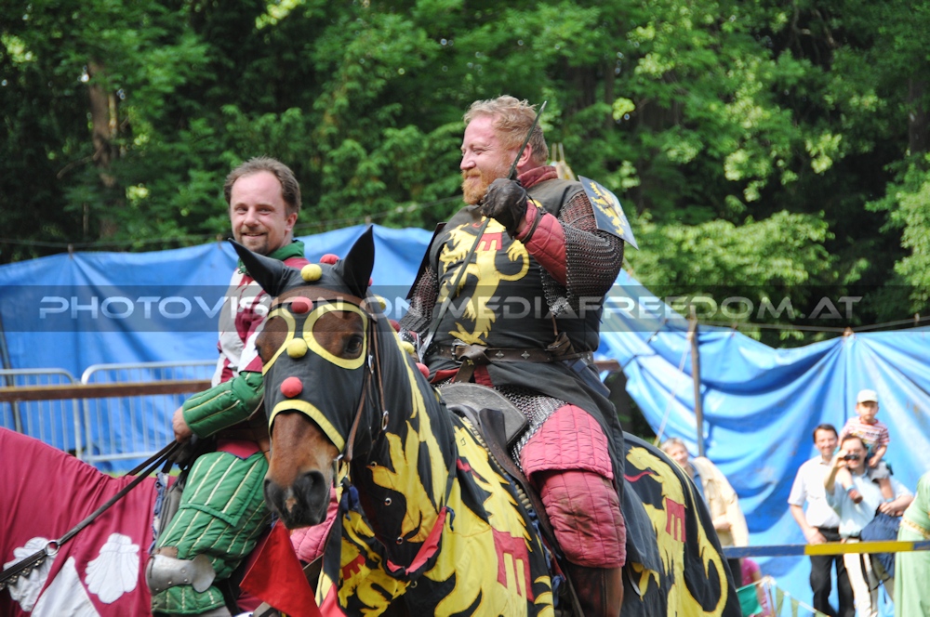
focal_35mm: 168
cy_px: 308
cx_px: 465
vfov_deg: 8.1
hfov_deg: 12.2
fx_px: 4334
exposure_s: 1/200
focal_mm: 112
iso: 320
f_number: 5.3
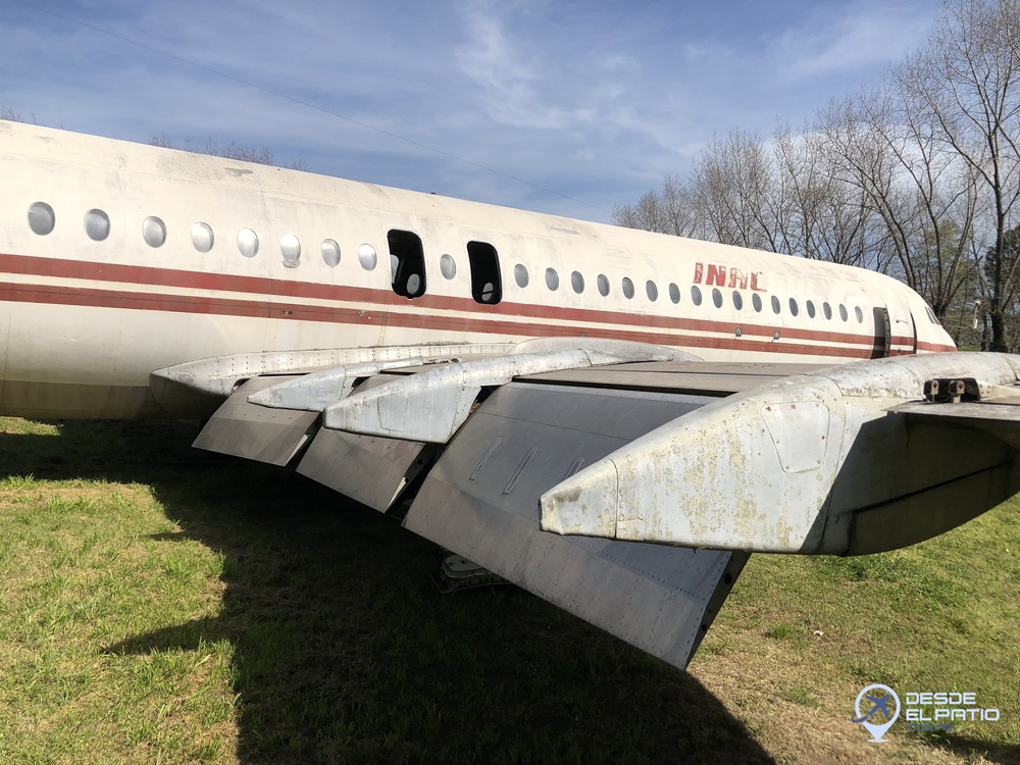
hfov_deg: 63.4
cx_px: 510
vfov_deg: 49.7
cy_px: 382
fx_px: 825
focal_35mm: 28
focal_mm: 3.99
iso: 20
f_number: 1.8
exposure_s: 1/4367
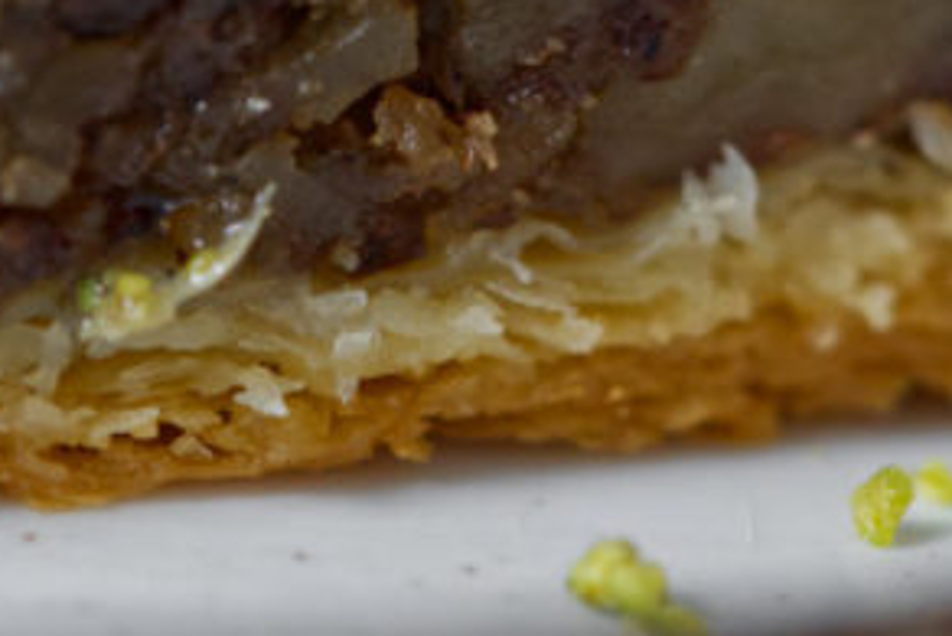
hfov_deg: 5.8
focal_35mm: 355
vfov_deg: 3.9
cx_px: 342
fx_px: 9392
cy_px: -135
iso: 640
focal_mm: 90
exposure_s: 1/250
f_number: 2.8
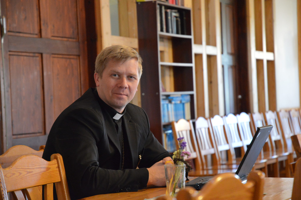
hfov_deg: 21.9
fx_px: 777
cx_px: 150
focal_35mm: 93
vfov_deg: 14.7
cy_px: 100
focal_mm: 62
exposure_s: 1/80
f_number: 4
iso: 3200
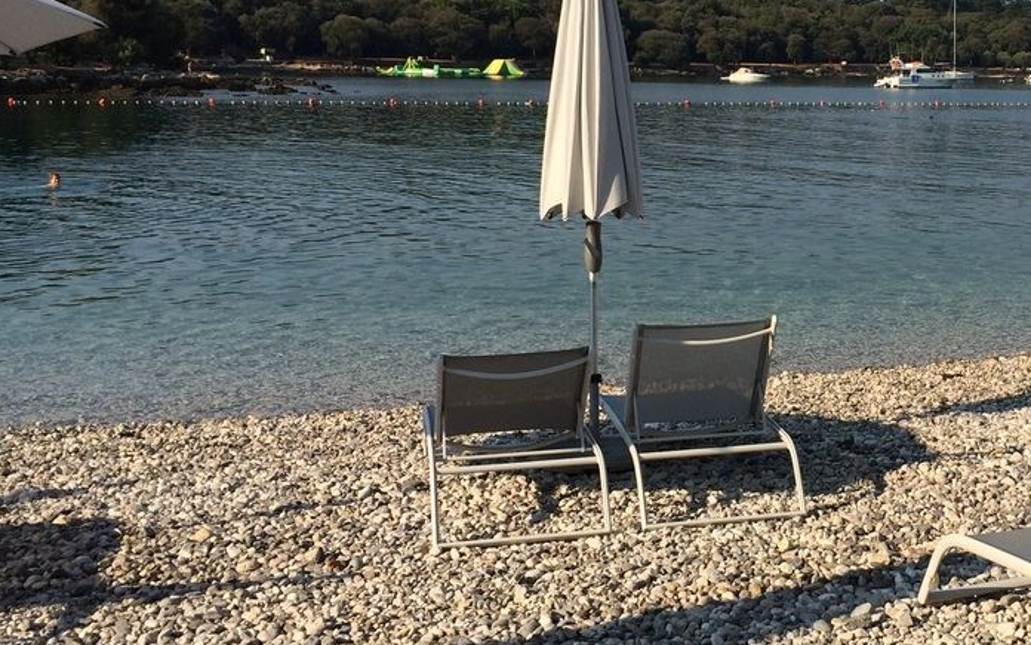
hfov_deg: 36.5
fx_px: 1489
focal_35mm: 53
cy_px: 259
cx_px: 868
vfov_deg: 24.4
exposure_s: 1/2933
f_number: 2.2
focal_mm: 4.15
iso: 32
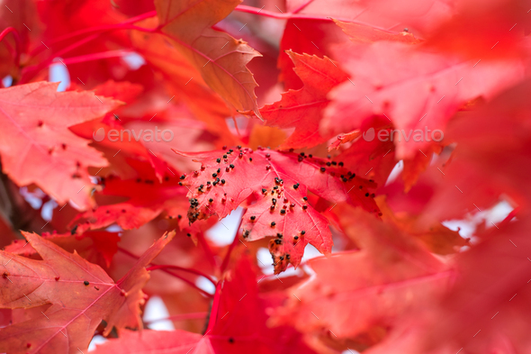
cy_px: 177
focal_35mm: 75
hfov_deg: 27.0
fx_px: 1106
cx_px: 266
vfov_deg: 18.2
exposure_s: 1/500
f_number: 4
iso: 100
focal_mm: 50
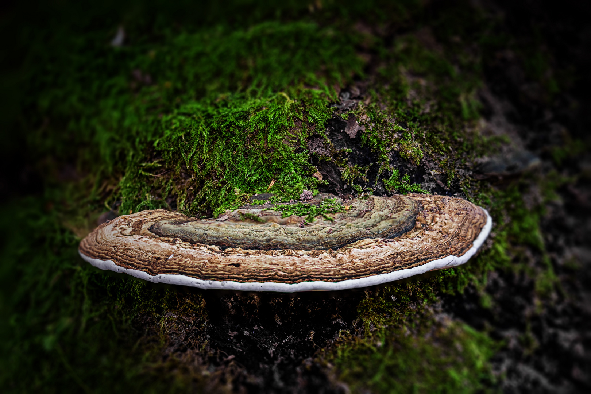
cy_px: 197
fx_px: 2585
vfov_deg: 8.7
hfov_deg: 13.0
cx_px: 296
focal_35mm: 158
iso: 100
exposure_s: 1/6
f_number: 3
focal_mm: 105
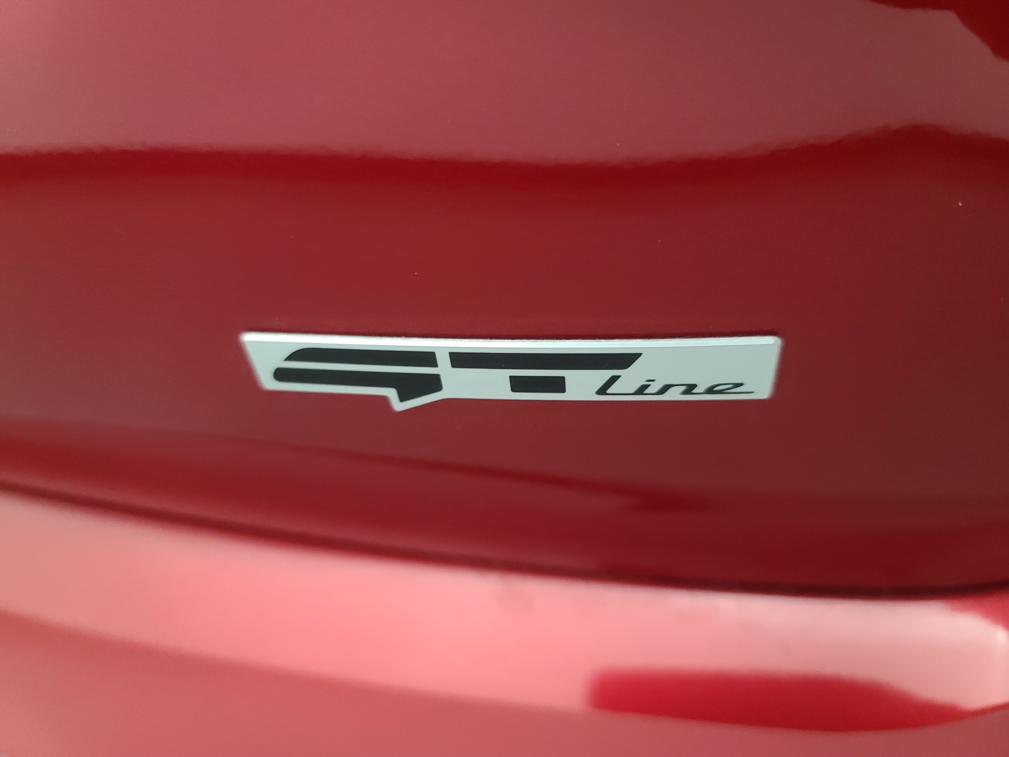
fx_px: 729
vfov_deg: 54.9
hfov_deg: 69.4
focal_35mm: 25
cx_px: 504
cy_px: 378
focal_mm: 7
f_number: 1.8
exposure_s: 1/40
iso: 640
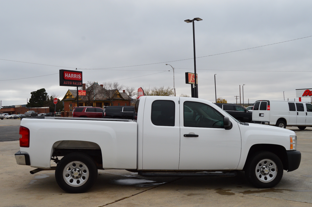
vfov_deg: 38.3
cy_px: 104
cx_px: 156
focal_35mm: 34
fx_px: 299
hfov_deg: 55.1
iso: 400
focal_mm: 23
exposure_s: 1/500
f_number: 11
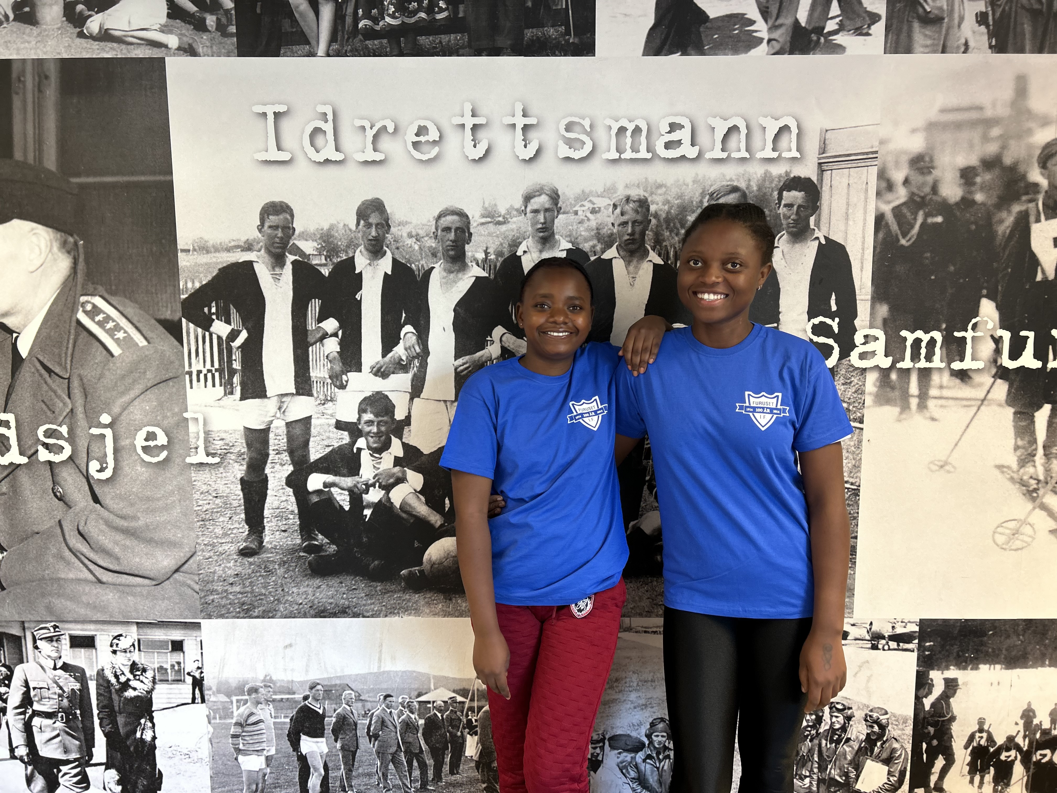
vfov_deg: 53.1
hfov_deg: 67.3
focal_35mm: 26
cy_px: 396
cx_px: 528
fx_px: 794
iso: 100
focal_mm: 5.7
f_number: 1.5
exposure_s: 1/50
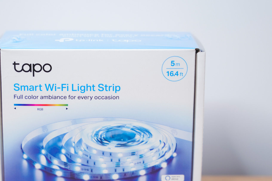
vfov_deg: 12.3
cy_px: 125
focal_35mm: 111
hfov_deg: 18.4
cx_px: 98
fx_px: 839
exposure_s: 1/160
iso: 400
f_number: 2.8
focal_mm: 70
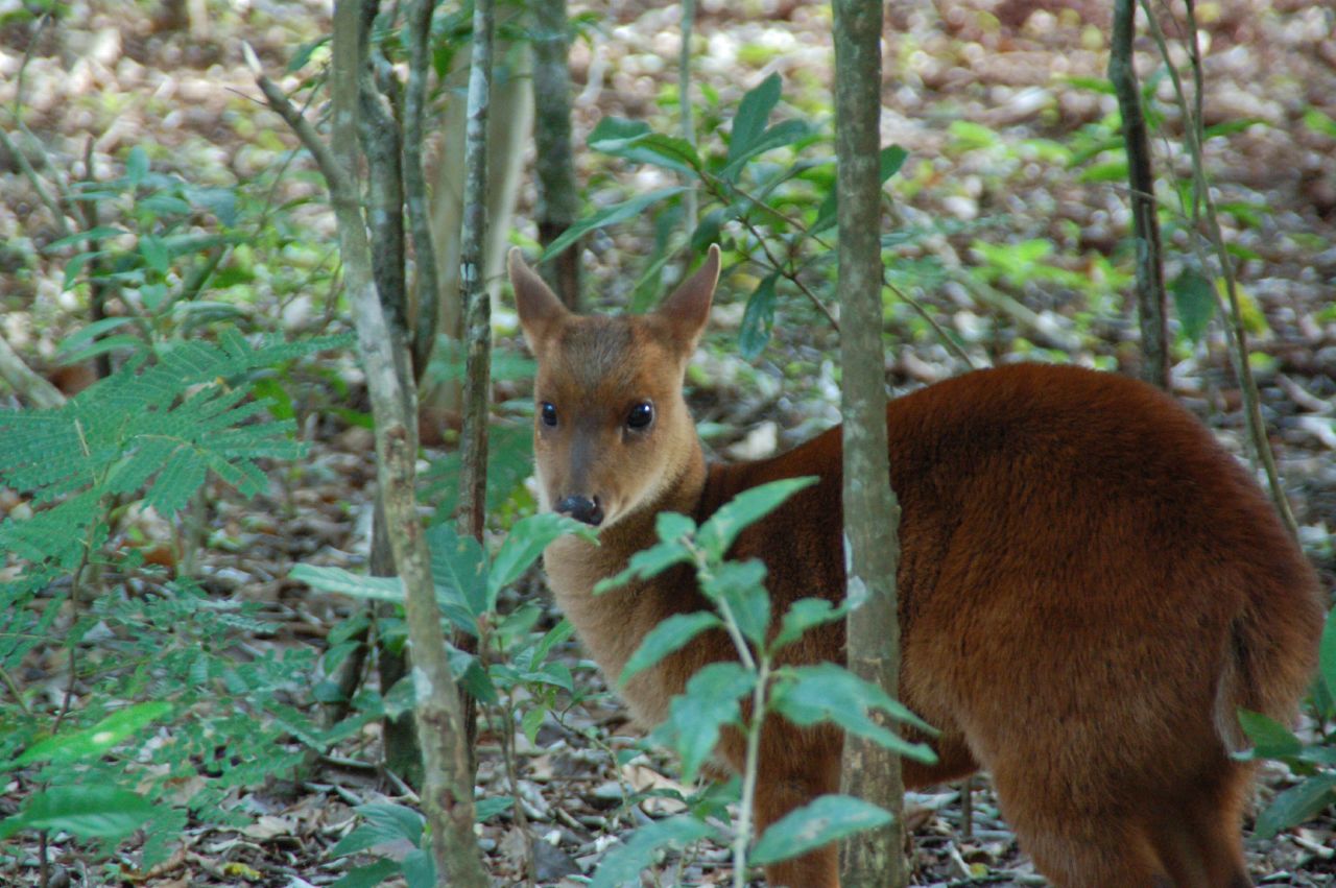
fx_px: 11123
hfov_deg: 6.9
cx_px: 668
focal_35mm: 300
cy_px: 444
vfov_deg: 4.6
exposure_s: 1/40
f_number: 6.3
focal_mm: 200
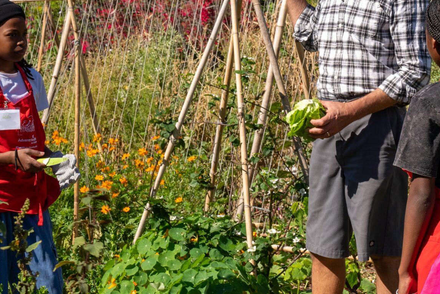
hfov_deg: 15.2
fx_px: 1651
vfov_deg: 10.2
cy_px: 83
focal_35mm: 135
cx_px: 277
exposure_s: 1/60
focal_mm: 76
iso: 125
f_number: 14
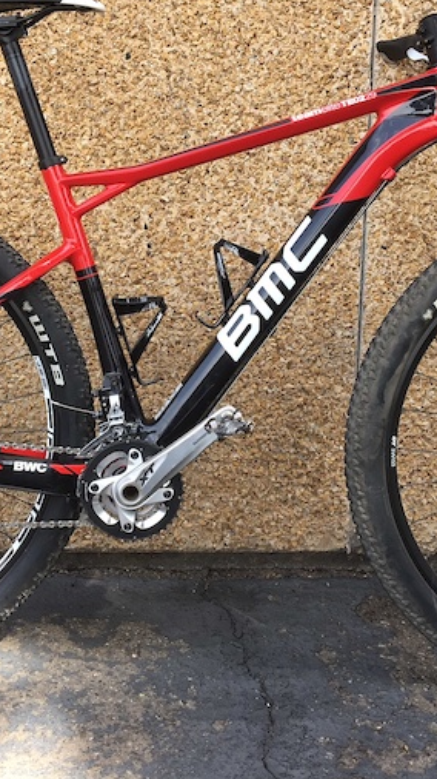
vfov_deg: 41.2
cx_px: 205
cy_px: 320
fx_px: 1032
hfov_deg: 23.9
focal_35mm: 50
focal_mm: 4.15
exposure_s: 1/190
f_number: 2.2
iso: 25
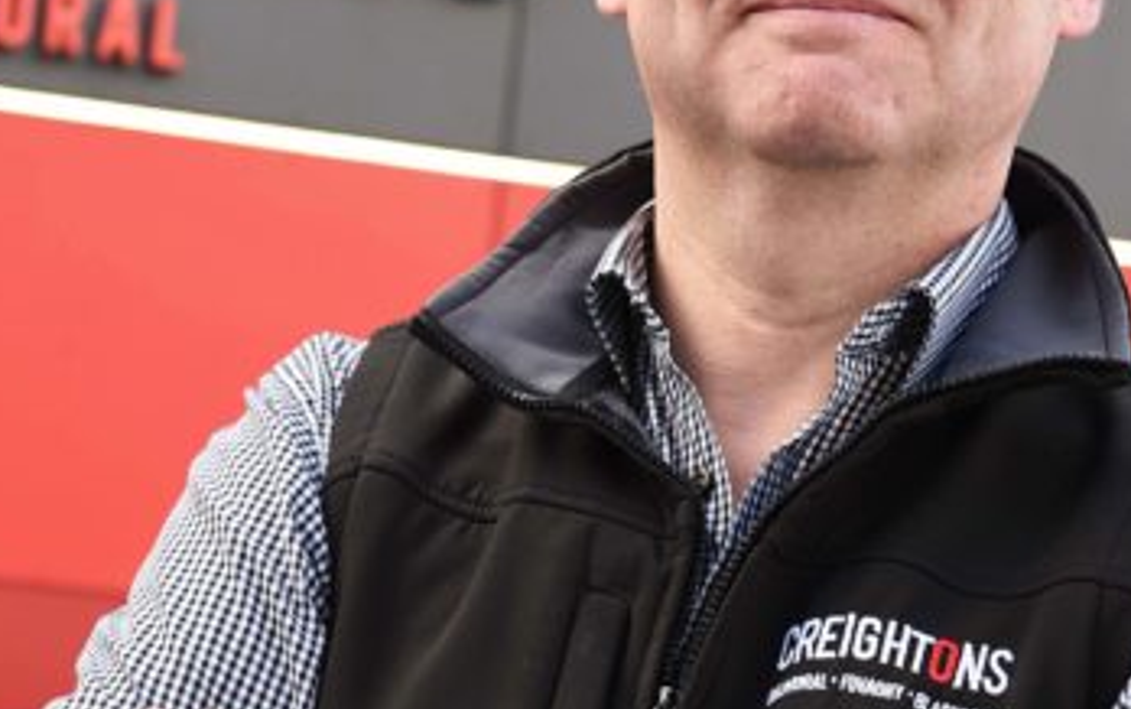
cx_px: 257
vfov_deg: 9.9
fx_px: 4071
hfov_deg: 15.7
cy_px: 481
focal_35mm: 132
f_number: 5
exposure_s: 1/160
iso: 160
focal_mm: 44
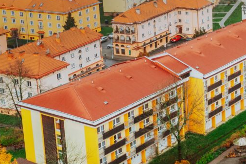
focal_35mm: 85
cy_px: 9
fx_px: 581
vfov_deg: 15.8
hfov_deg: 22.2
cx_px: 290
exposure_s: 1/200
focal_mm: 10.26
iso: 100
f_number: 3.5
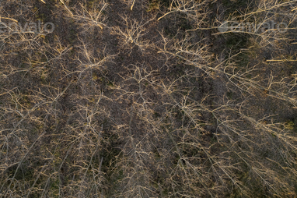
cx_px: 134
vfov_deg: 38.3
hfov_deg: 55.7
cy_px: 64
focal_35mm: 34
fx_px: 280
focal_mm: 8.38
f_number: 2.8
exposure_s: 1/120
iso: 100
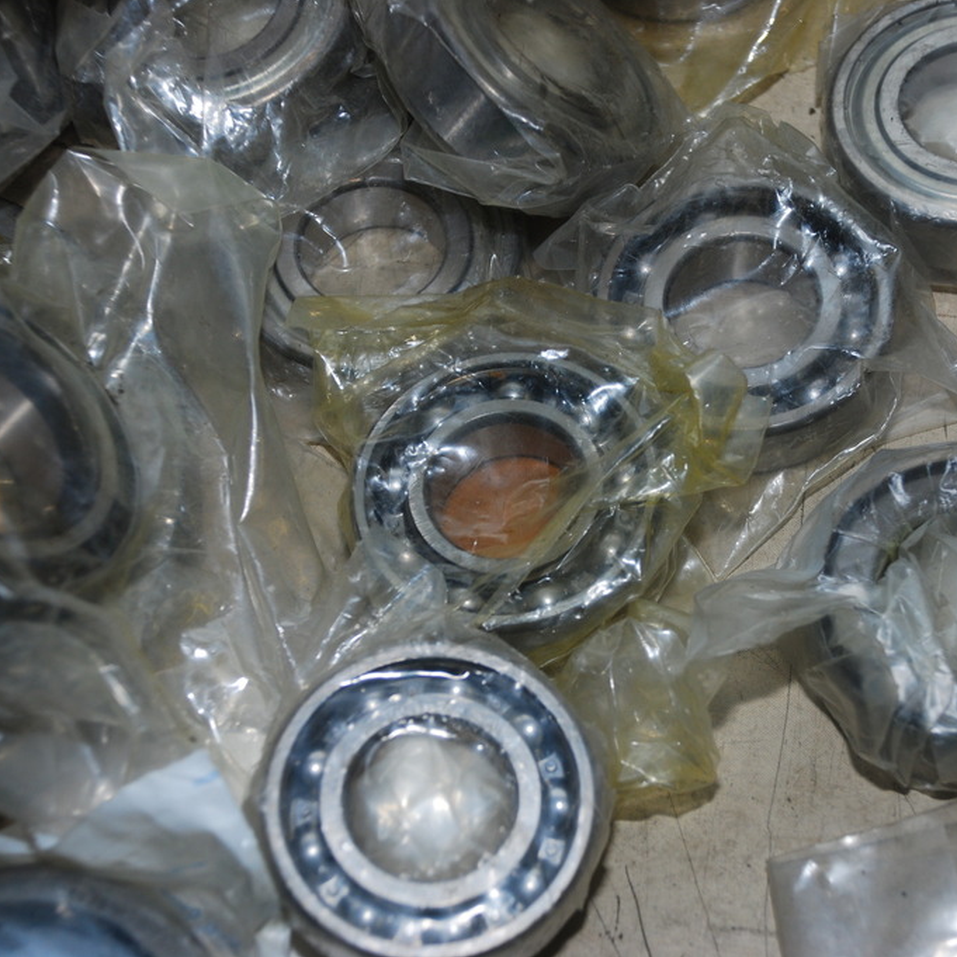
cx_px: 590
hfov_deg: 18.1
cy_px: 477
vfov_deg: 18.1
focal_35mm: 96
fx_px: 3003
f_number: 5
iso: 200
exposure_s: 1/60
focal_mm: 50
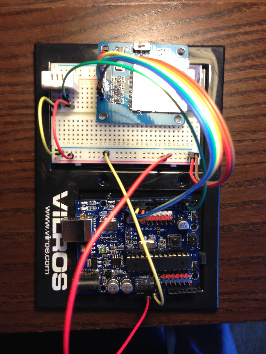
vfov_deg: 55.4
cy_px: 177
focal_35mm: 33
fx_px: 338
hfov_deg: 42.9
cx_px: 133
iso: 50
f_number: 2.4
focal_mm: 4.12
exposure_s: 1/20
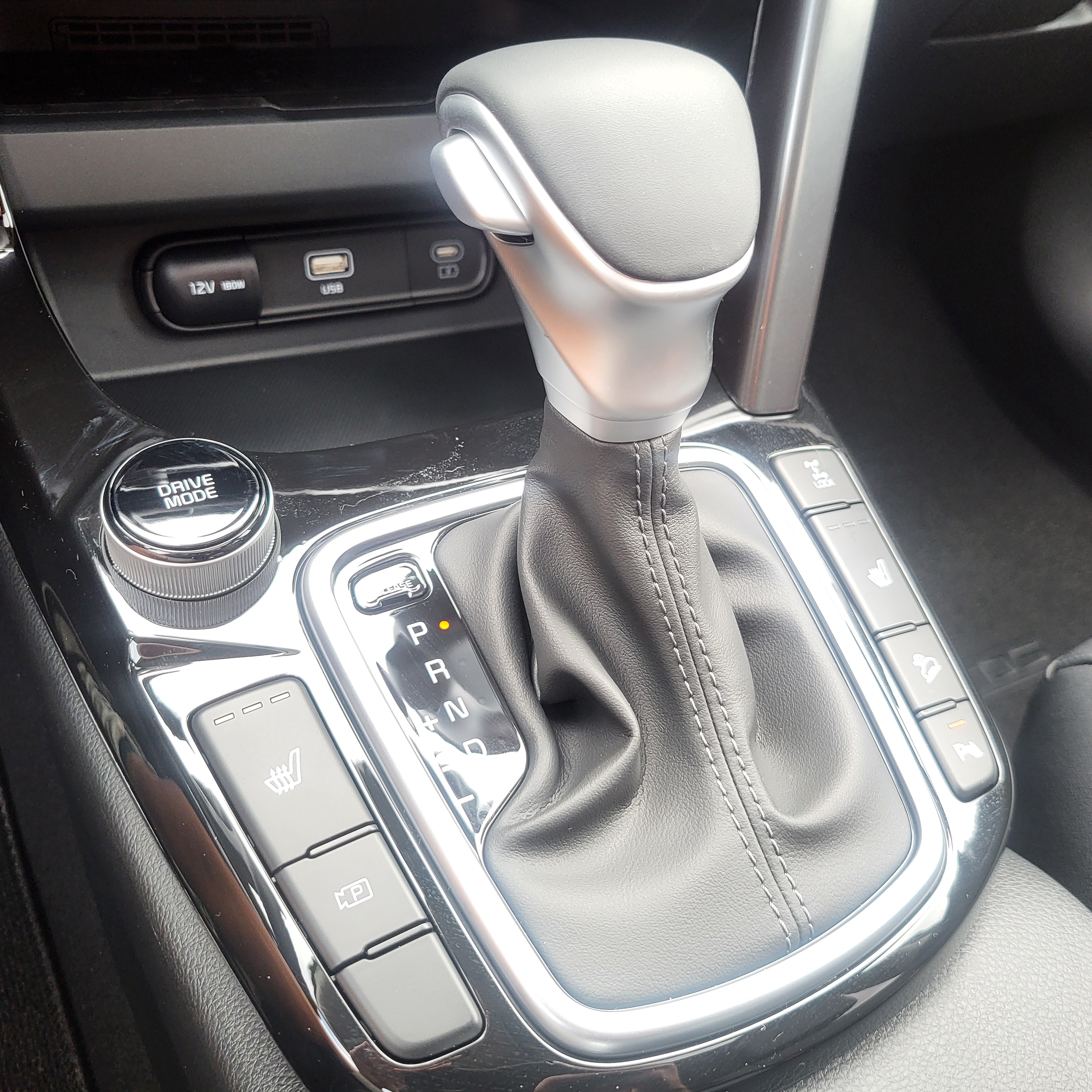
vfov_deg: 52.5
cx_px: 591
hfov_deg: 52.5
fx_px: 1106
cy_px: 543
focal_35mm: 31
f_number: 1.8
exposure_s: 1/120
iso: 125
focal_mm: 5.4
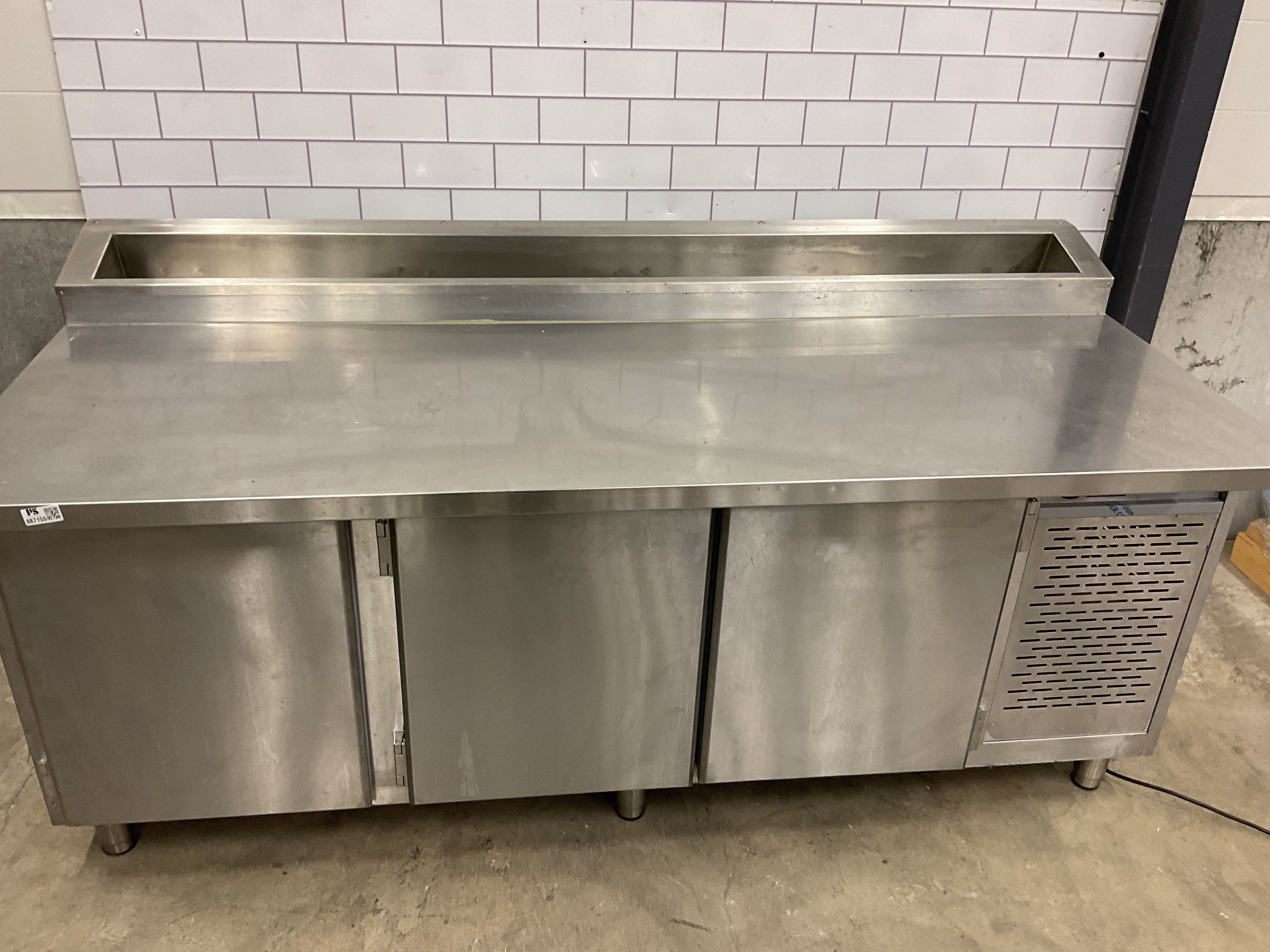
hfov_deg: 60.0
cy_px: 481
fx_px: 1101
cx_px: 644
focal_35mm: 30
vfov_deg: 46.8
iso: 80
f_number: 1.8
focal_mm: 3
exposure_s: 1/50
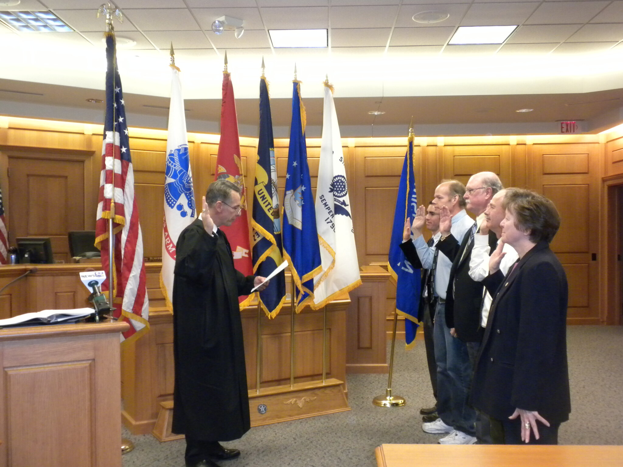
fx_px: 666
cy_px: 234
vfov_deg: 38.7
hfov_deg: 50.1
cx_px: 312
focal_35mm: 37
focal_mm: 6.6
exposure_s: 1/32
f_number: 3.5
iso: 400
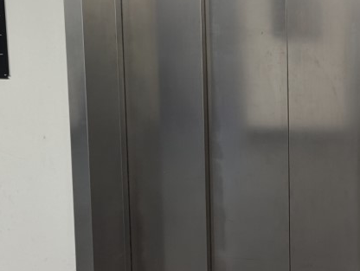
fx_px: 718
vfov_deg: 21.3
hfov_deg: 26.6
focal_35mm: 69
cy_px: 94
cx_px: 362
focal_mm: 6.81
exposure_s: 1/30.8
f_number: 1.85
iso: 113
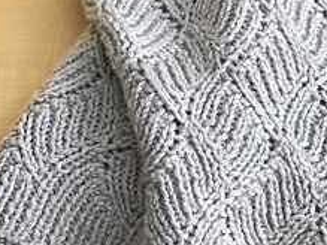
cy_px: 192
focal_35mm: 130
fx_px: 1227
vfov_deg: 11.4
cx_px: 188
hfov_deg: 15.2
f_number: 2.8
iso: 50
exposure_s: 1/30
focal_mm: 6.6
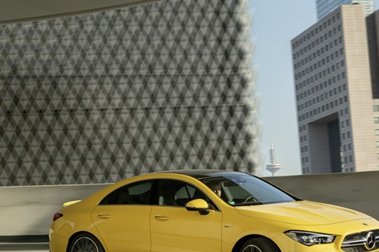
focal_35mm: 84
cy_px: 150
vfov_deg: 16.2
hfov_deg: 24.2
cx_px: 208
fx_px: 884
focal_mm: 58
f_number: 11
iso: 100
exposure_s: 1/5
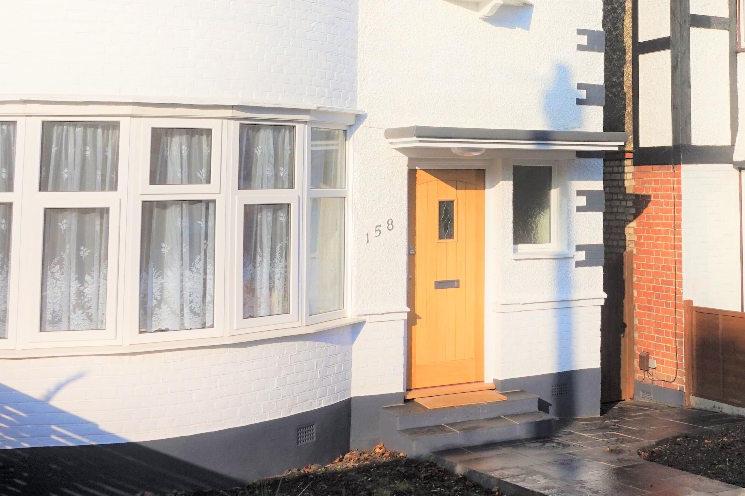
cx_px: 655
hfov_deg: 36.1
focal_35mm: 52
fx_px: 1076
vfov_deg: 25.4
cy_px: 75
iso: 100
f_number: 14
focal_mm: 16
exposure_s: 1/125
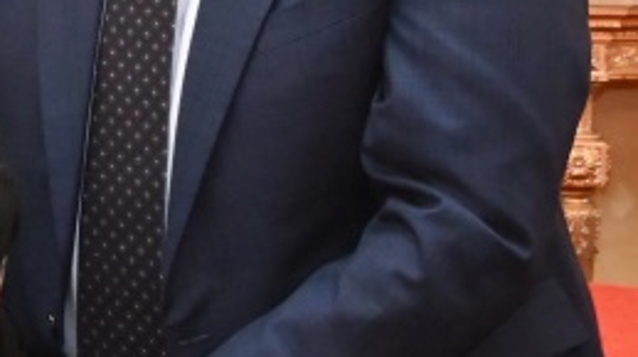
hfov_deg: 12.4
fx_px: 2805
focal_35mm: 166
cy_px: 142
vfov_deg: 7.3
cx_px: -264
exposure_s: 1/160
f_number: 10
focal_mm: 40
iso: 8000
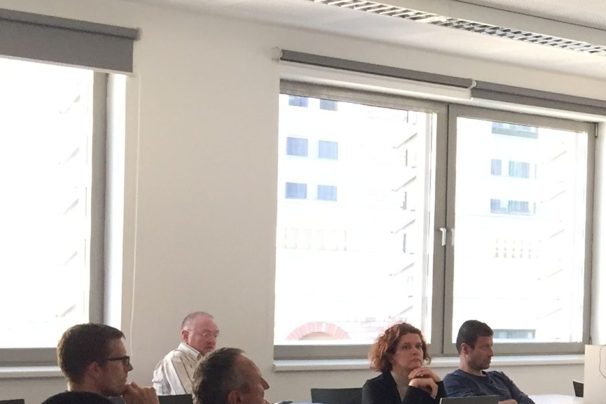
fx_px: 1380
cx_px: 758
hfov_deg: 22.5
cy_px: 341
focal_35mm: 82
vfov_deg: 16.5
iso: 50
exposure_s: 1/33
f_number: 2.2
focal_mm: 4.15
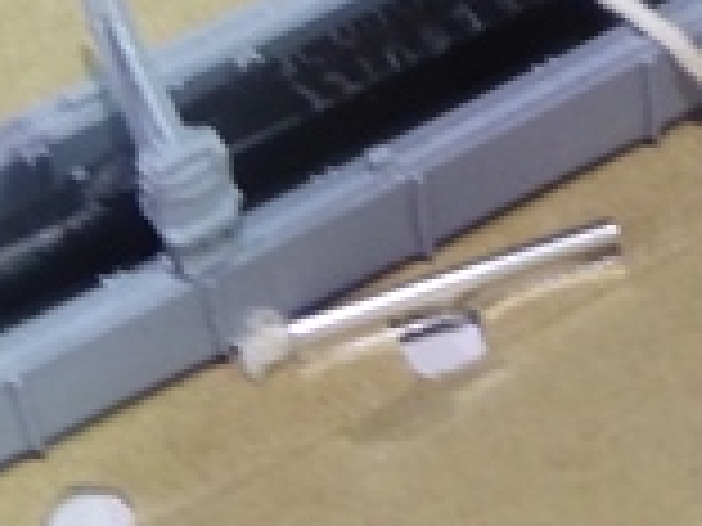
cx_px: 490
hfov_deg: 12.0
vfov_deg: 9.0
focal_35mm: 164
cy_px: 166
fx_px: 3326
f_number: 4.1
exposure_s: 1/8
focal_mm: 9.6
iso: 800
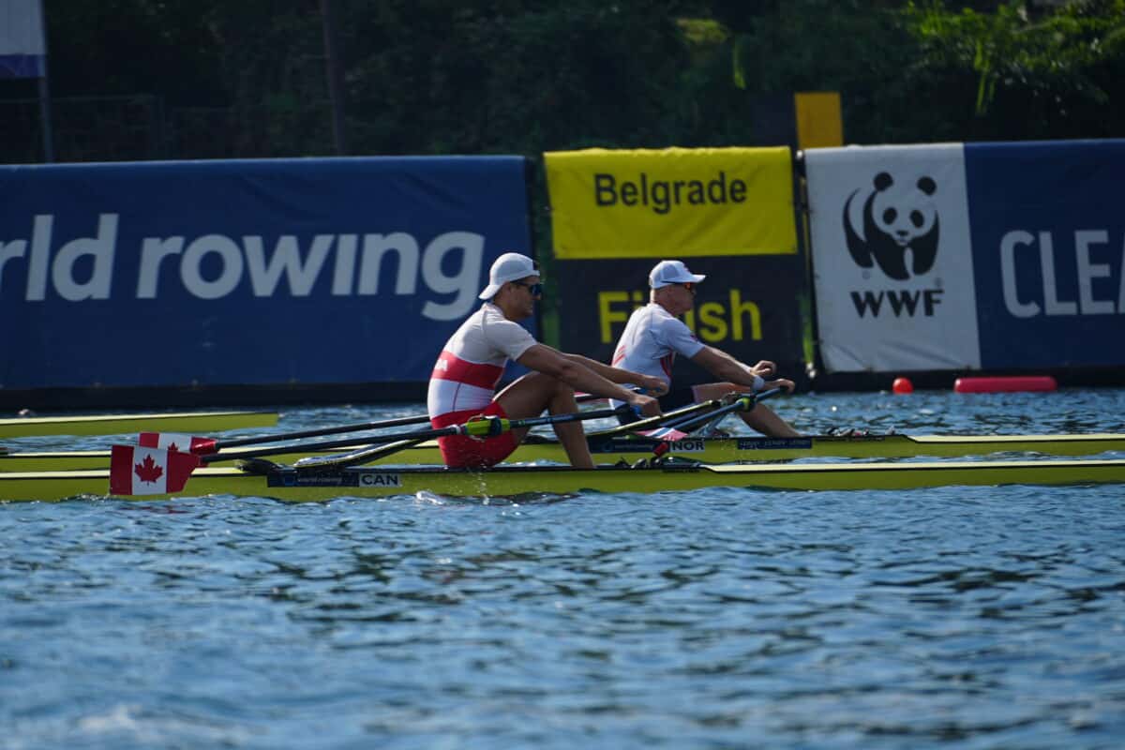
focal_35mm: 525
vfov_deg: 2.6
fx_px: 16405
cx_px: 562
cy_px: 375
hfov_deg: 3.9
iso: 100
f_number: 6.3
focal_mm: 350
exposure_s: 1/500
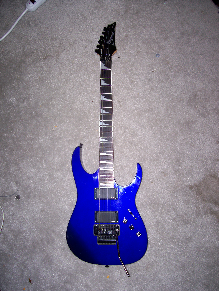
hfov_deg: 41.8
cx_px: 110
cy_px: 146
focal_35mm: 34
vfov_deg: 54.0
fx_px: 287
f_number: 2.7
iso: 80
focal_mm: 5.6
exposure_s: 1/64
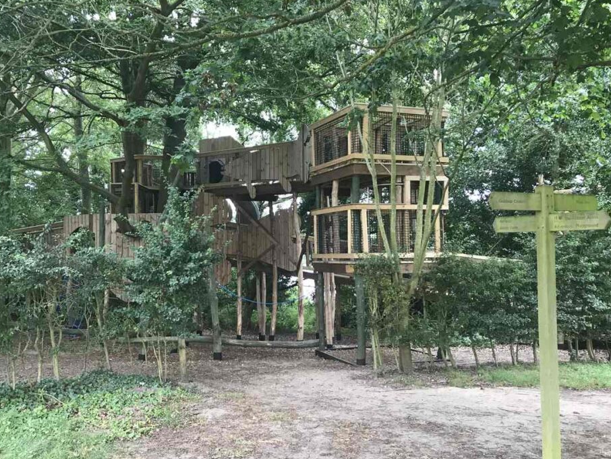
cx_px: 279
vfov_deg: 43.0
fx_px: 583
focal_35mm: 33
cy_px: 232
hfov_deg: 55.3
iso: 32
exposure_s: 1/33
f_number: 1.8
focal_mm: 3.99
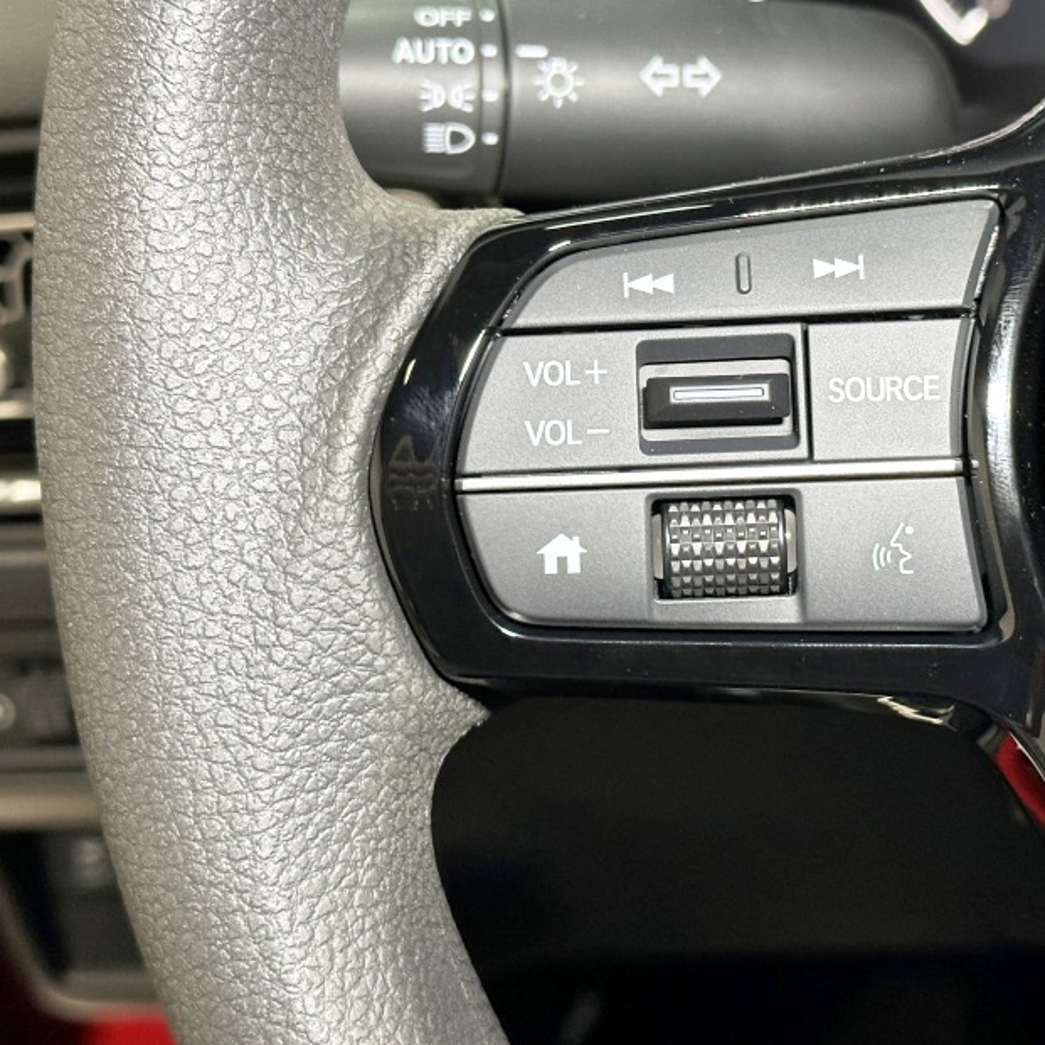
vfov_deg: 24.6
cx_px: 729
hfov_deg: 24.5
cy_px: 411
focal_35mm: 70
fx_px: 2391
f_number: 1.78
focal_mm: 6.86
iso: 400
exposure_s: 1/40
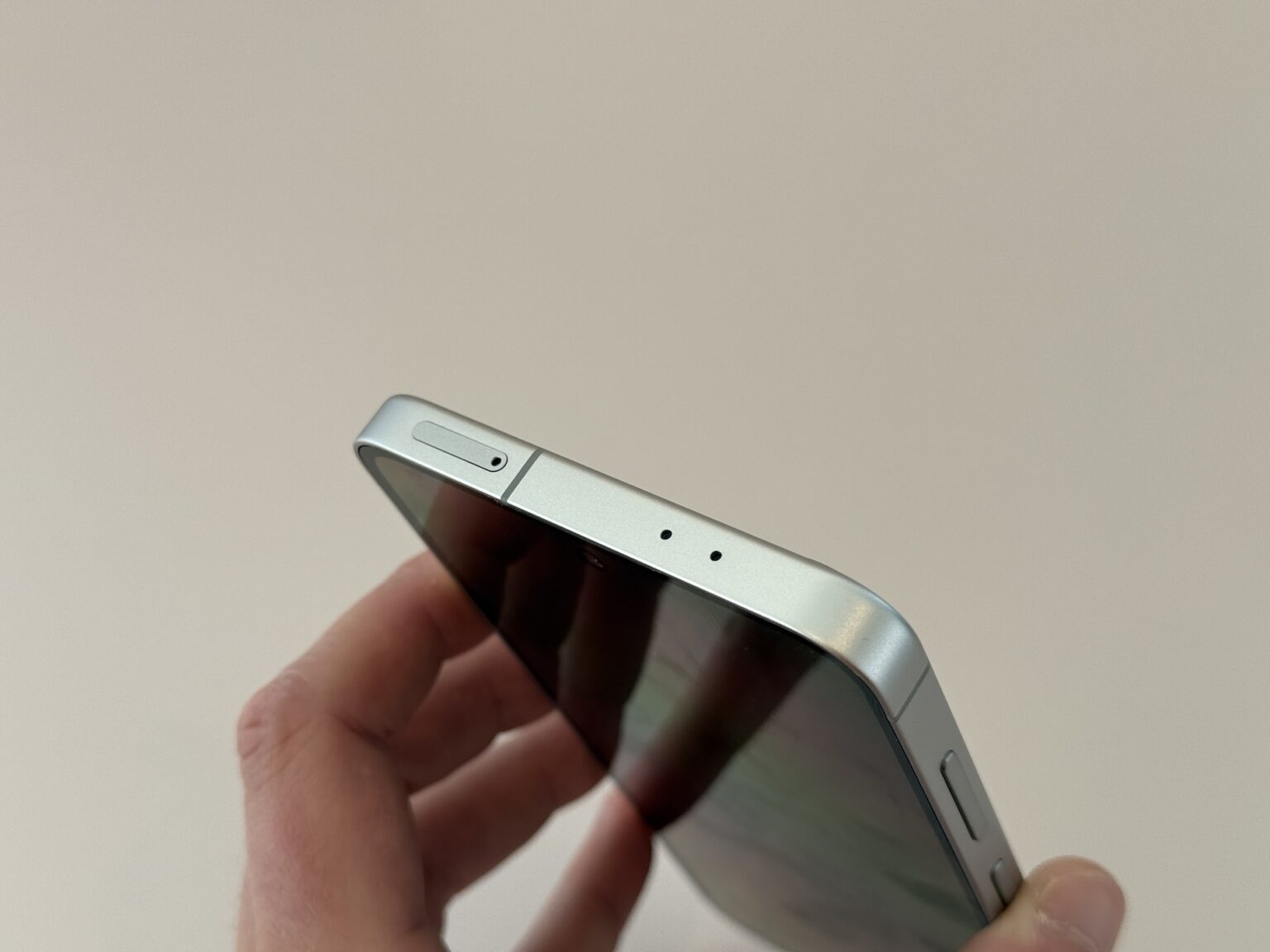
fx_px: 1761
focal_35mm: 48
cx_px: 635
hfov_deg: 39.7
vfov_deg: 30.3
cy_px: 476
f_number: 1.78
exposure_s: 1/615
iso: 64
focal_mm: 6.76
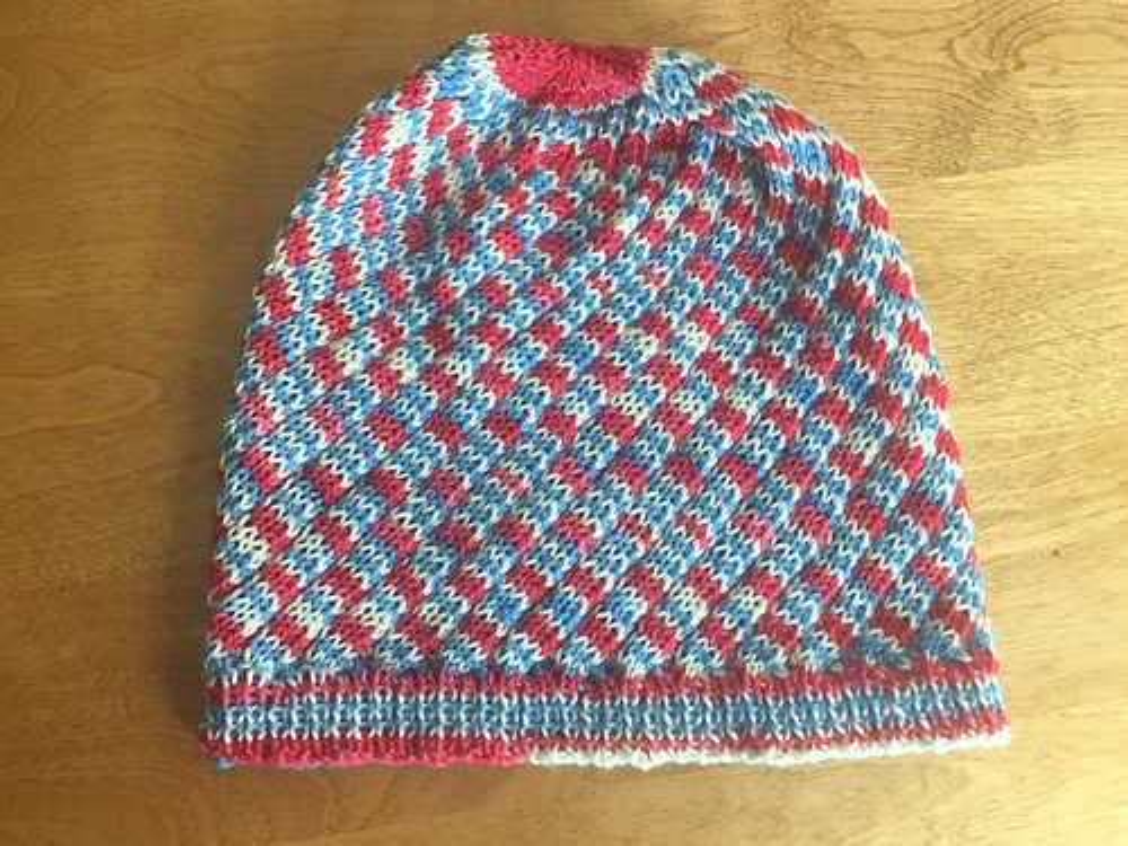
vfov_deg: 48.2
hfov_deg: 61.7
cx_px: 564
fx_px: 945
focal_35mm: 29
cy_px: 423
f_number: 2.2
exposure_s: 1/30
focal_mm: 4.15
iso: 64
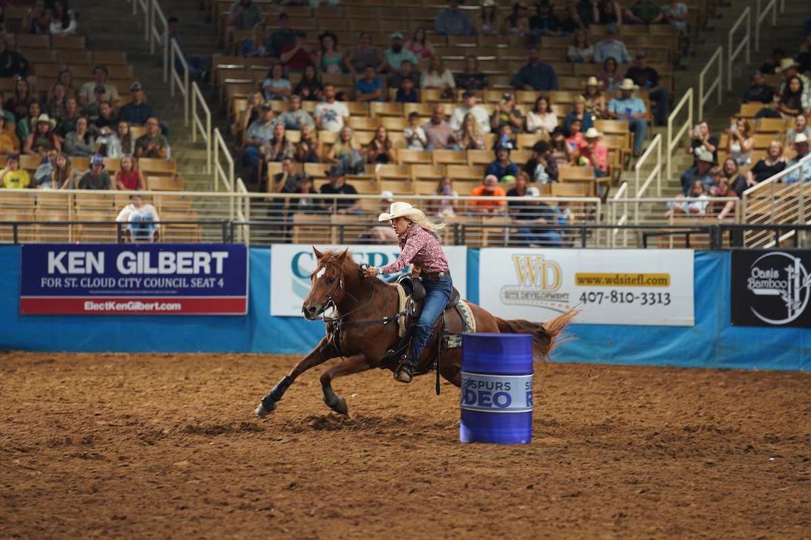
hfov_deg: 10.4
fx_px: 4460
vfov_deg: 6.9
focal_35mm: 198
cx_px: 406
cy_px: 270
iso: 1600
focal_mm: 198
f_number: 3.2
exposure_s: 1/200
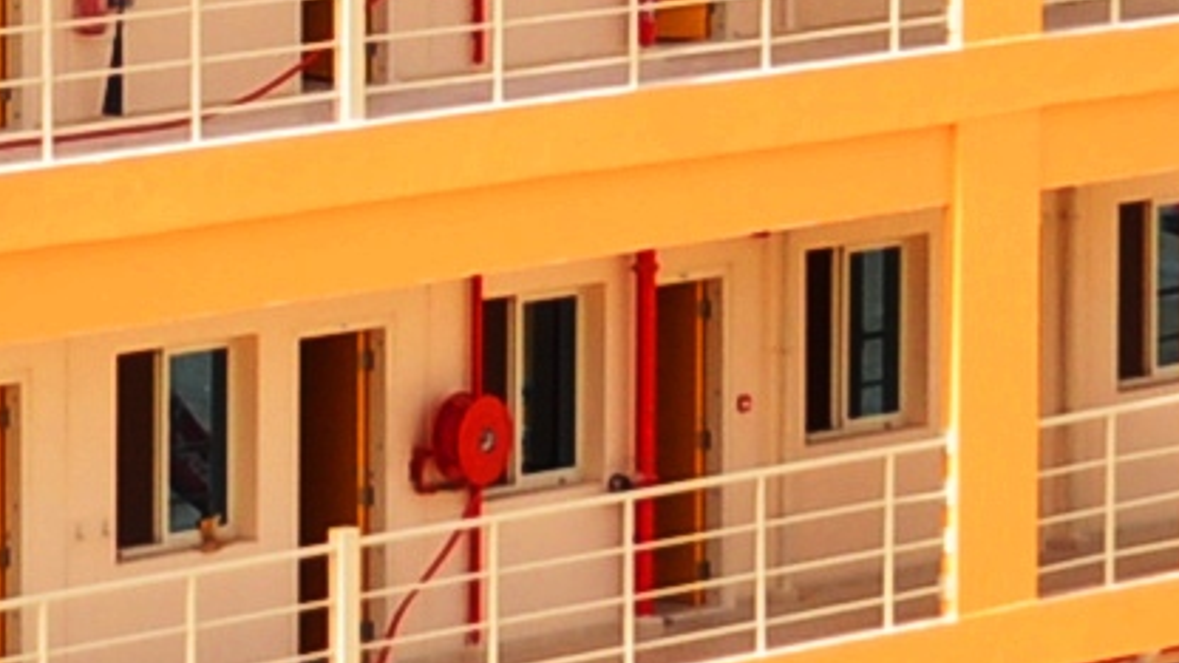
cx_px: 567
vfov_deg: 3.4
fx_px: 11006
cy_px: -686
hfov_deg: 6.1
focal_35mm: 352
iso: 200
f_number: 4
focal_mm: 29
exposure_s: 1/1000
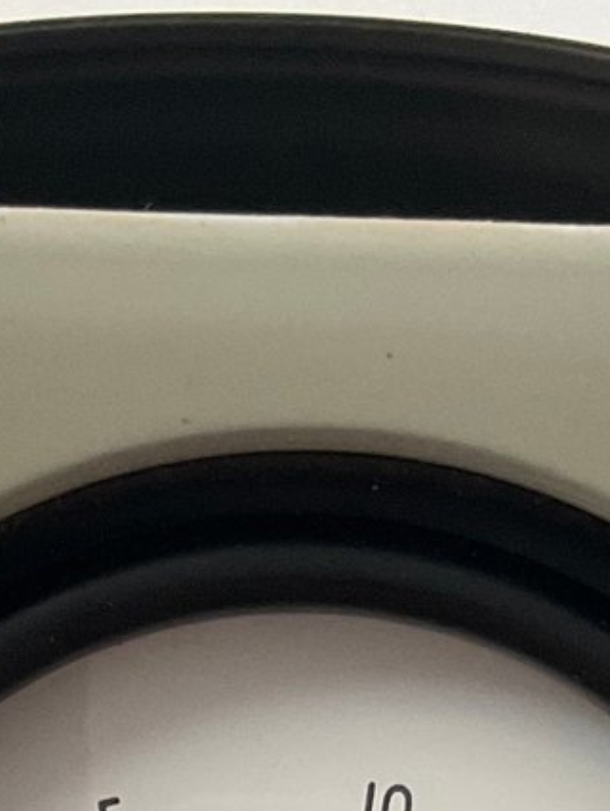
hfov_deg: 10.9
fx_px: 3192
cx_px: 307
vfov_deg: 12.8
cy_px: 1561
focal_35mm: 136
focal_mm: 3
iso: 50
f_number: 1.8
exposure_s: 1/60
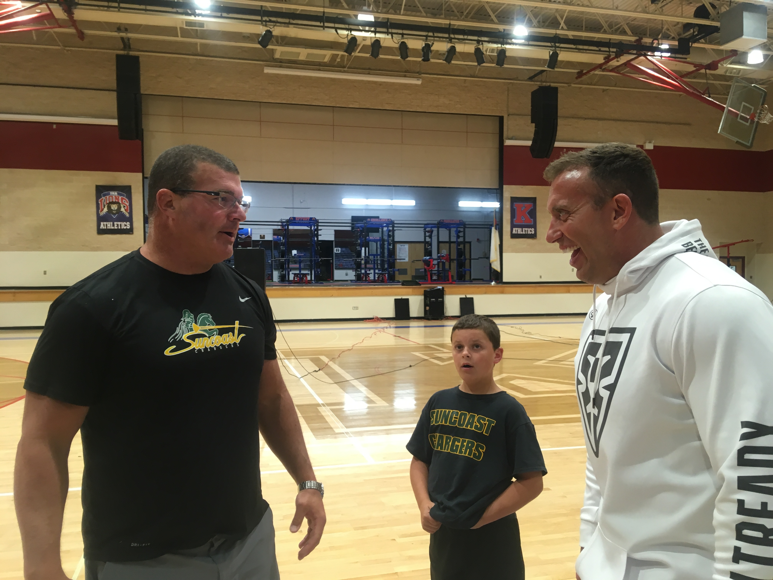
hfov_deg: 61.7
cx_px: 386
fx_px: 648
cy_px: 290
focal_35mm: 29
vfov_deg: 48.2
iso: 64
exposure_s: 1/30
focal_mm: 4.15
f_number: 2.2
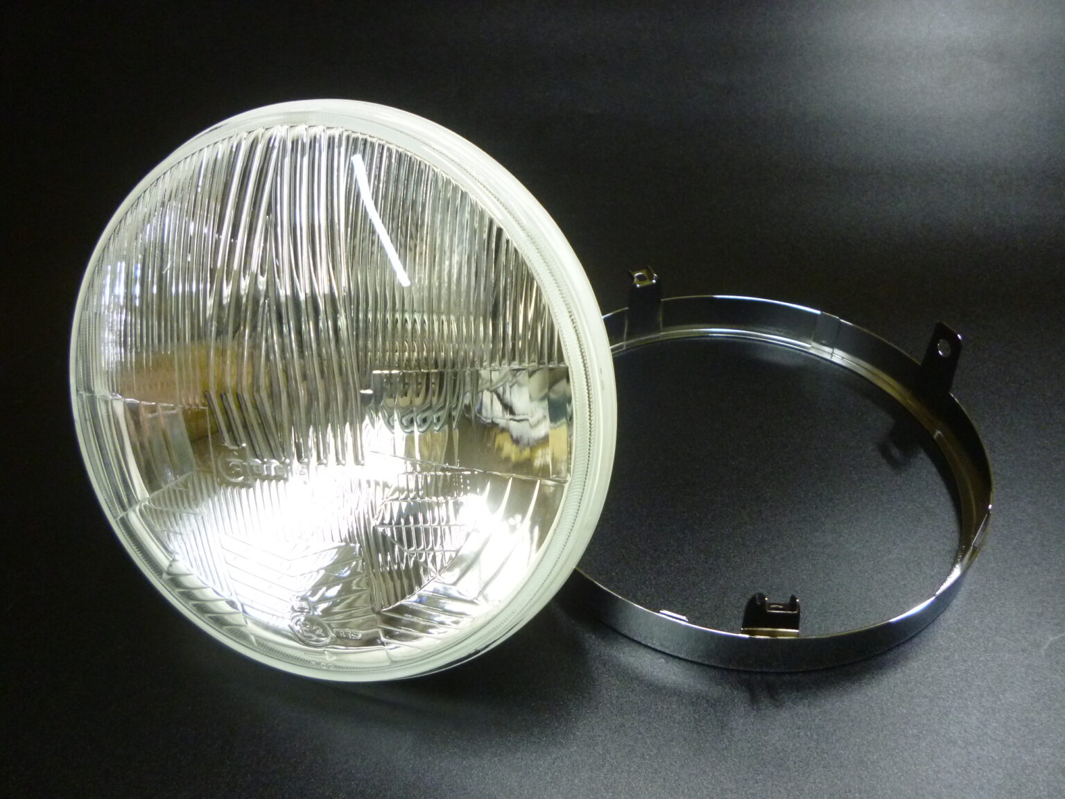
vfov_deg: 49.7
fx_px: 861
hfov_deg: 63.4
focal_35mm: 28
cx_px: 532
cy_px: 400
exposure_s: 1/40
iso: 400
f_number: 3.1
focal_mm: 5
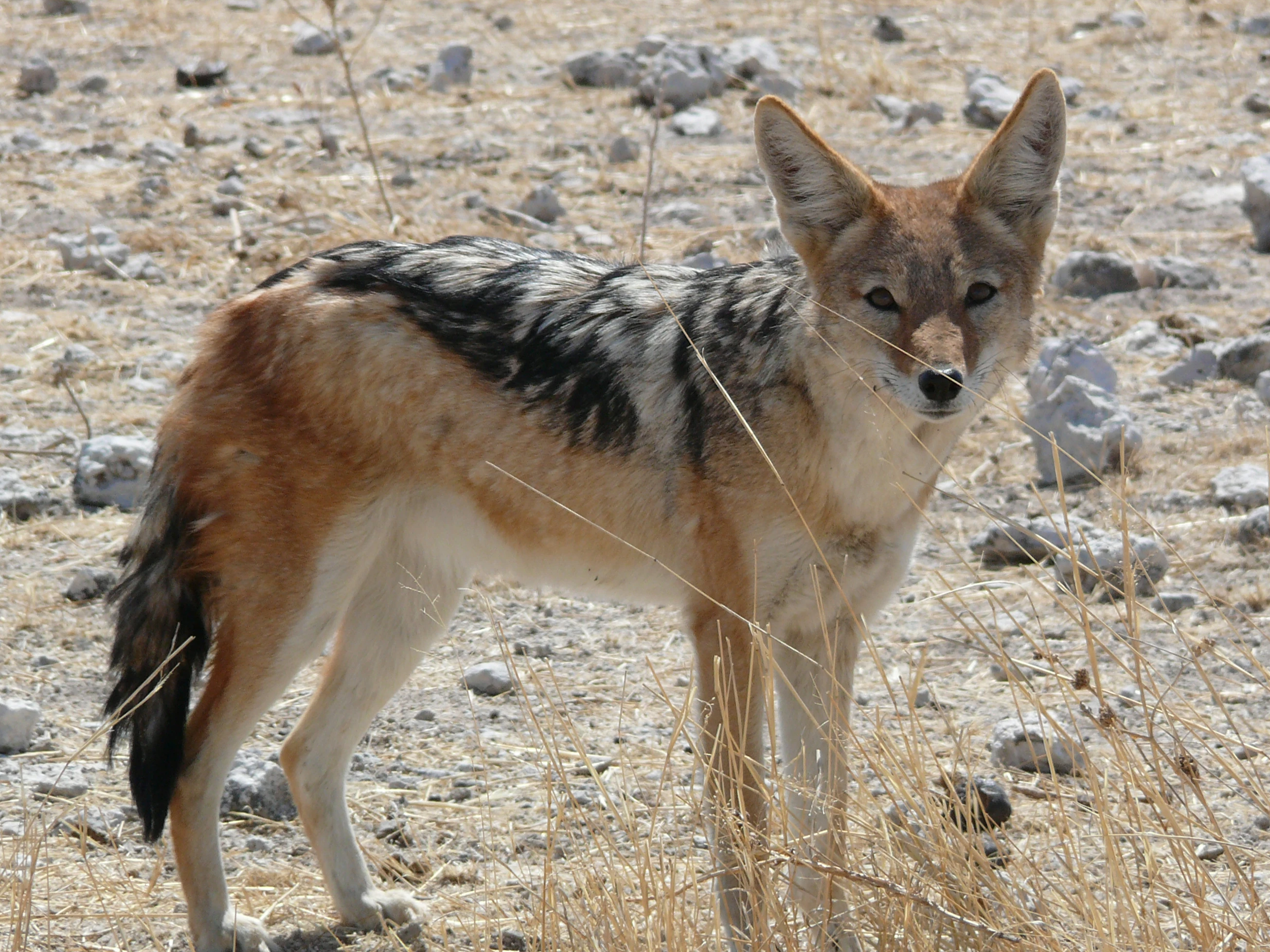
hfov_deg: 4.6
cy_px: 386
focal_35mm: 430
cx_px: 739
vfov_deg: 3.5
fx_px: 15775
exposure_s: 1/400
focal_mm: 65.1
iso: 100
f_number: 7.1
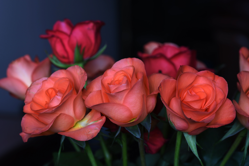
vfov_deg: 13.1
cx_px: 124
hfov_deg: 19.4
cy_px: 83
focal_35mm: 105
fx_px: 726
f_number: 11
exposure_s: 1/15
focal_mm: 105
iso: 400
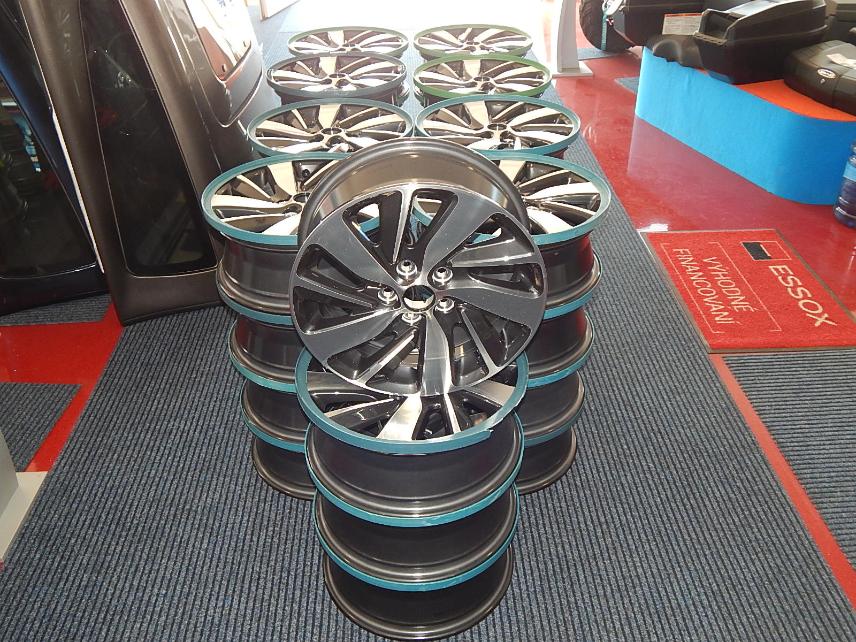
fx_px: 767
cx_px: 428
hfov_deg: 58.4
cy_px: 321
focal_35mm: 31
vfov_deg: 45.4
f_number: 3.2
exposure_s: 1/30
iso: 200
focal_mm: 5.6
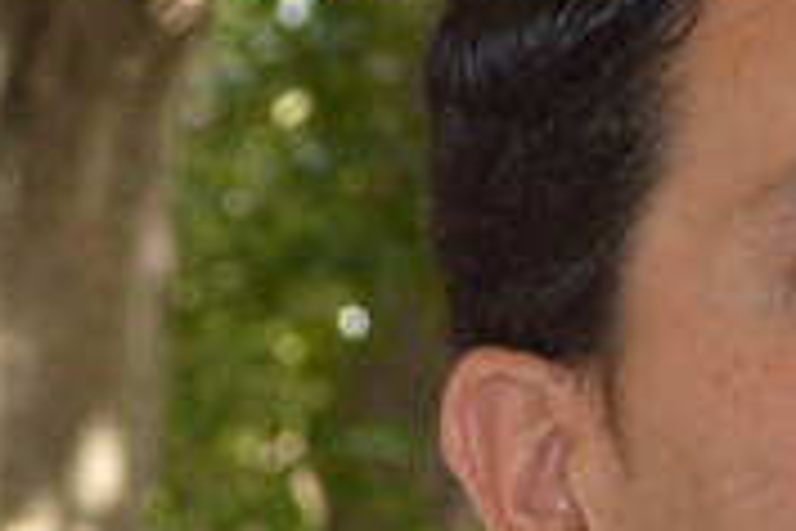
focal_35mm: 382
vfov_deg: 3.6
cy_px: 1249
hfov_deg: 5.3
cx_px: 1201
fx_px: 8446
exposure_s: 1/100
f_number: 5.3
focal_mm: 44
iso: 400
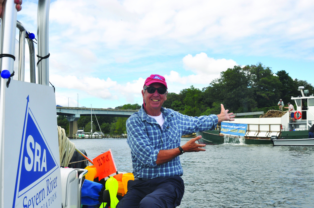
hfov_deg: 46.4
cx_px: 157
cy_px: 104
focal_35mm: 42
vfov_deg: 31.8
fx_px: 366
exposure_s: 1/640
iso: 400
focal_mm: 28
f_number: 13
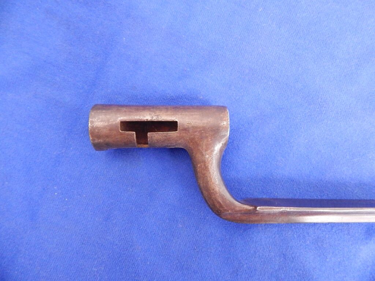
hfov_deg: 76.4
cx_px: 188
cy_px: 140
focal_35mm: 22
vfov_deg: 61.1
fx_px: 238
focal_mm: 4
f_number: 3
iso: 800
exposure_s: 1/8
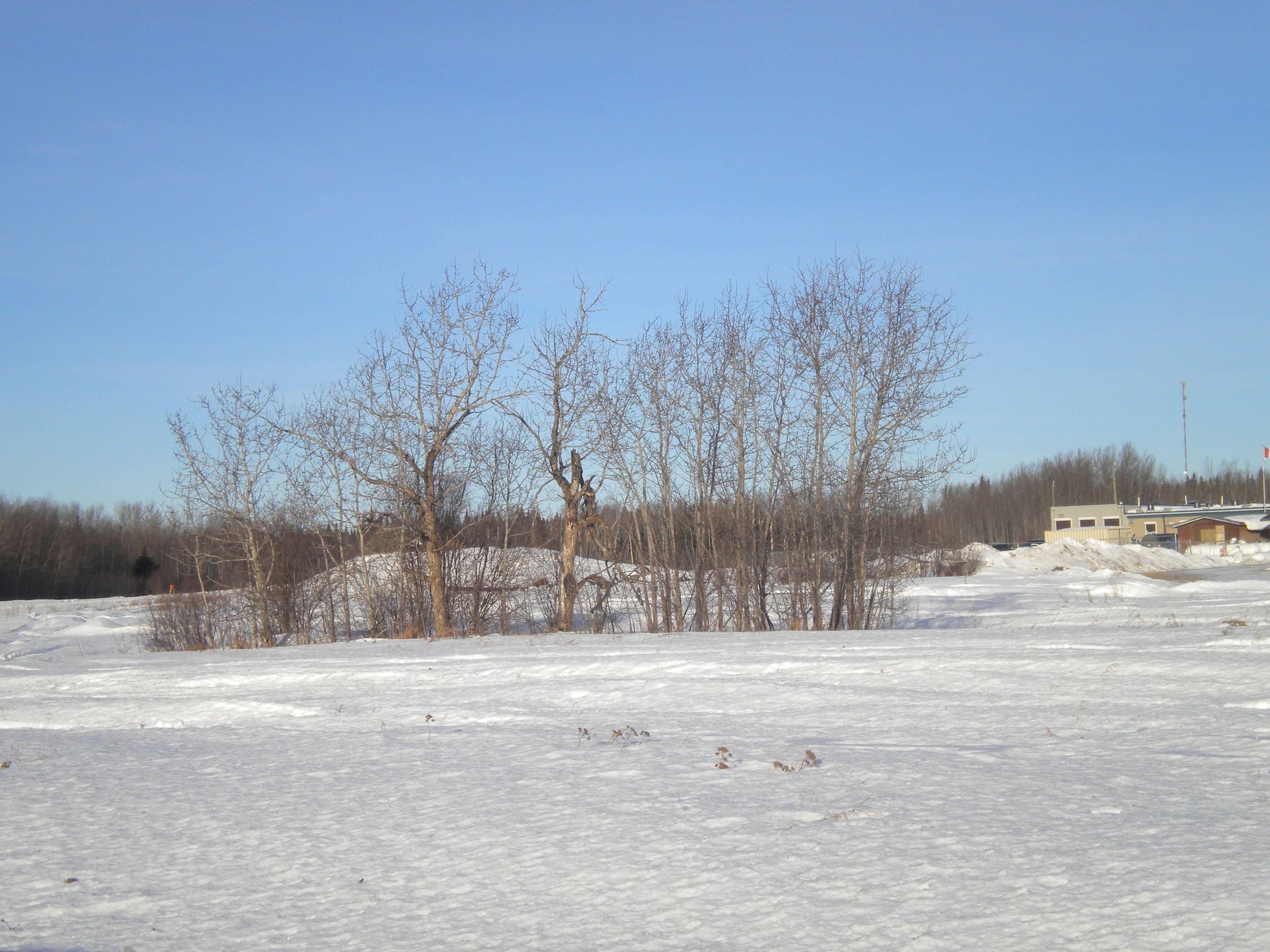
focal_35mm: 68
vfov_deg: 21.6
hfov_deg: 28.6
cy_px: 476
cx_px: 635
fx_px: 2495
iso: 80
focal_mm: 12.3
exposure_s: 1/374
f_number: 6.5
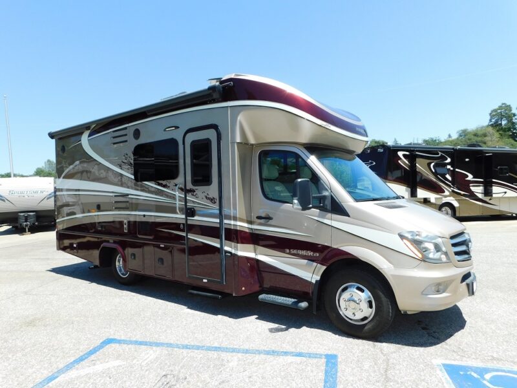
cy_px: 194
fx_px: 344
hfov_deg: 73.9
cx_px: 258
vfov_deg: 58.9
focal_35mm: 23
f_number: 3
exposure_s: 1/800
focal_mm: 4
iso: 125
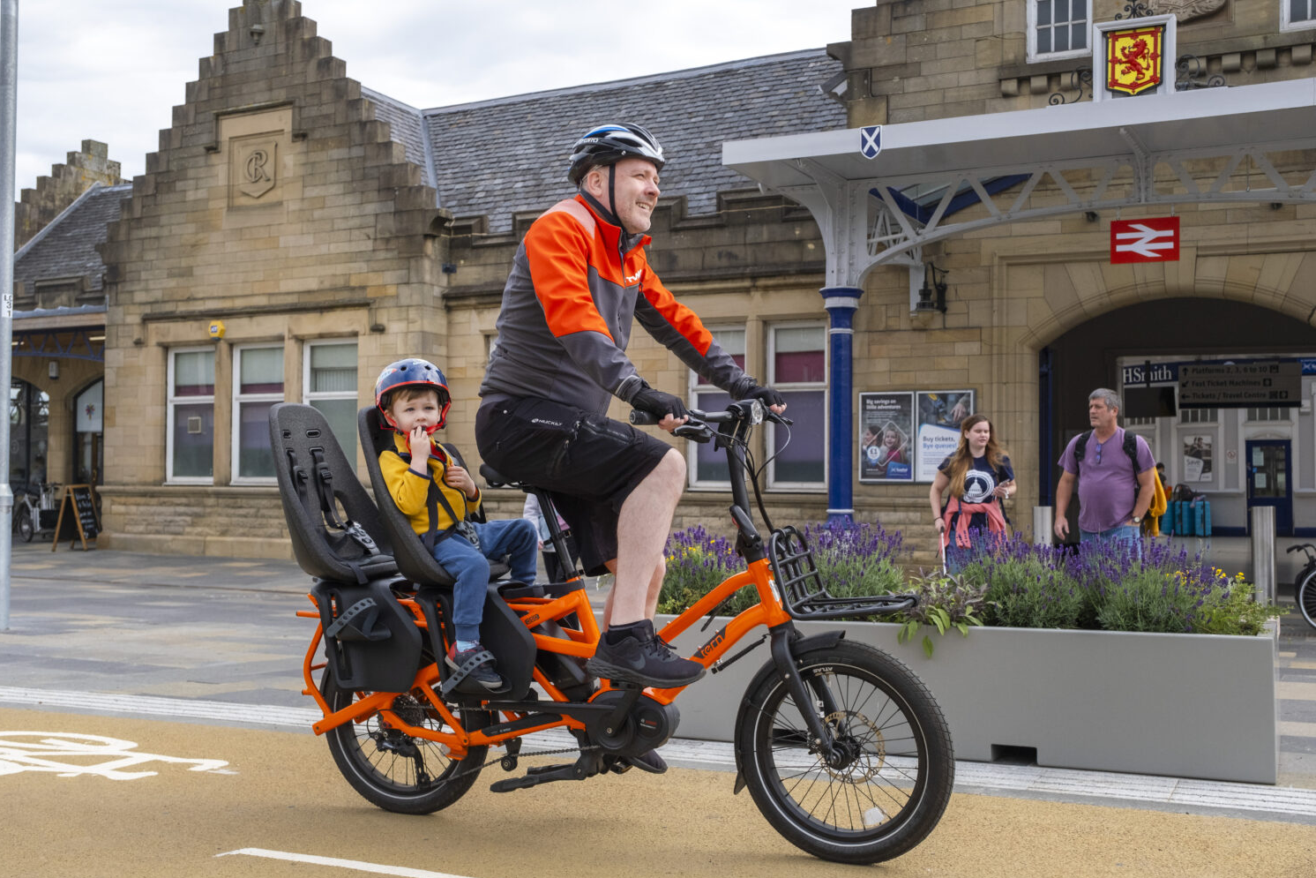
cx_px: 667
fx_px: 1279
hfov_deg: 54.4
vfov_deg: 37.9
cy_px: 438
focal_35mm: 35
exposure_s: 1/2700
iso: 640
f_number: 4
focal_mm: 22.7
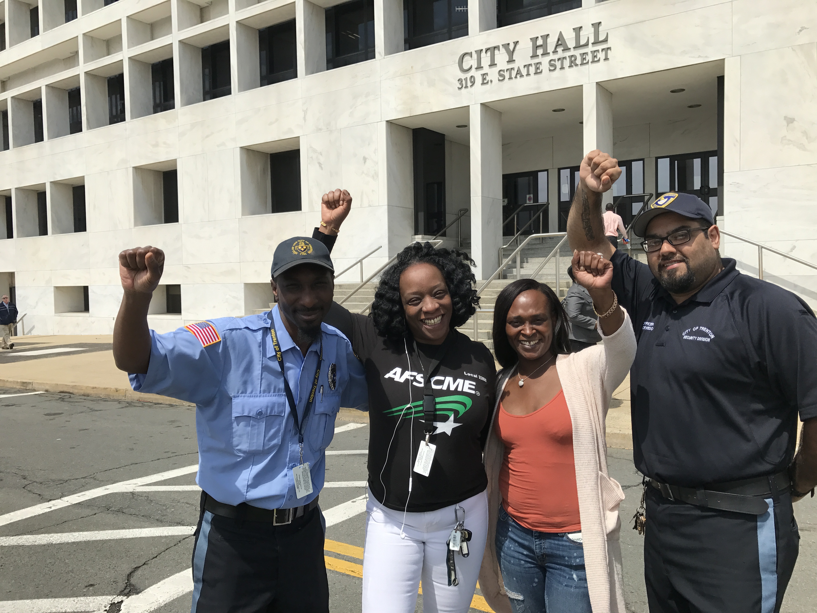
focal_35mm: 28
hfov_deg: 63.4
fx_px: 661
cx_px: 408
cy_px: 306
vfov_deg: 49.7
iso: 20
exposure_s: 1/2994
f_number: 1.8
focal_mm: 3.99
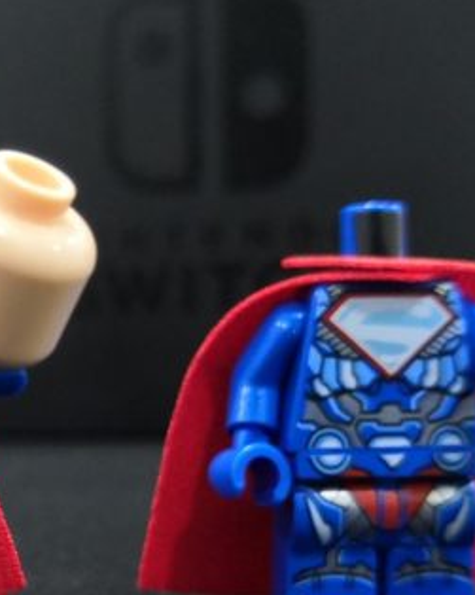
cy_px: 433
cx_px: 21
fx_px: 1108
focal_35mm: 63
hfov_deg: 23.4
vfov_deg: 29.6
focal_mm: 3.95
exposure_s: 1/25
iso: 400
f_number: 1.8
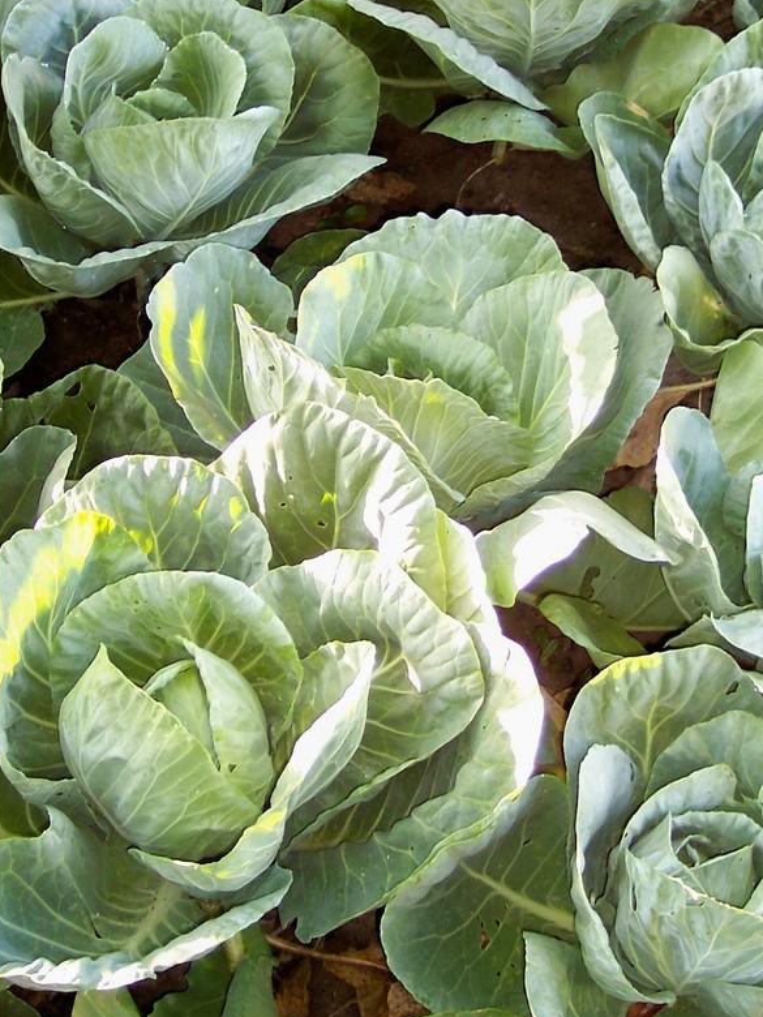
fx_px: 1910
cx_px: 413
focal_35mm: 65
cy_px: 381
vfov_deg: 29.7
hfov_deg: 22.6
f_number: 2.8
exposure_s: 1/60
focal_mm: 8
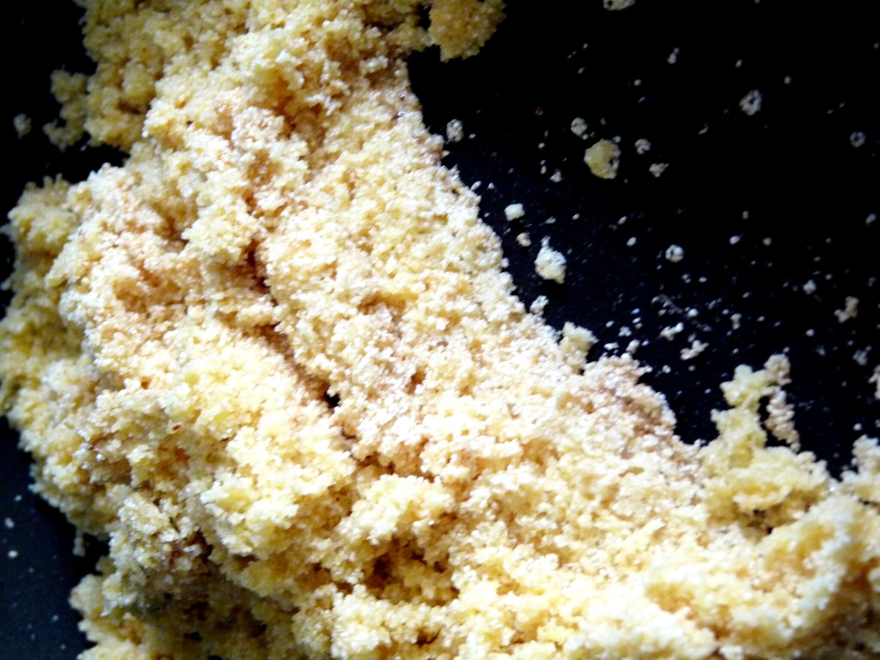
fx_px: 2135
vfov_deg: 17.6
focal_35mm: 84
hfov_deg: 23.3
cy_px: 330
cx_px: 440
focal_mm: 14.9
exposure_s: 1/13
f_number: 3.4
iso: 400
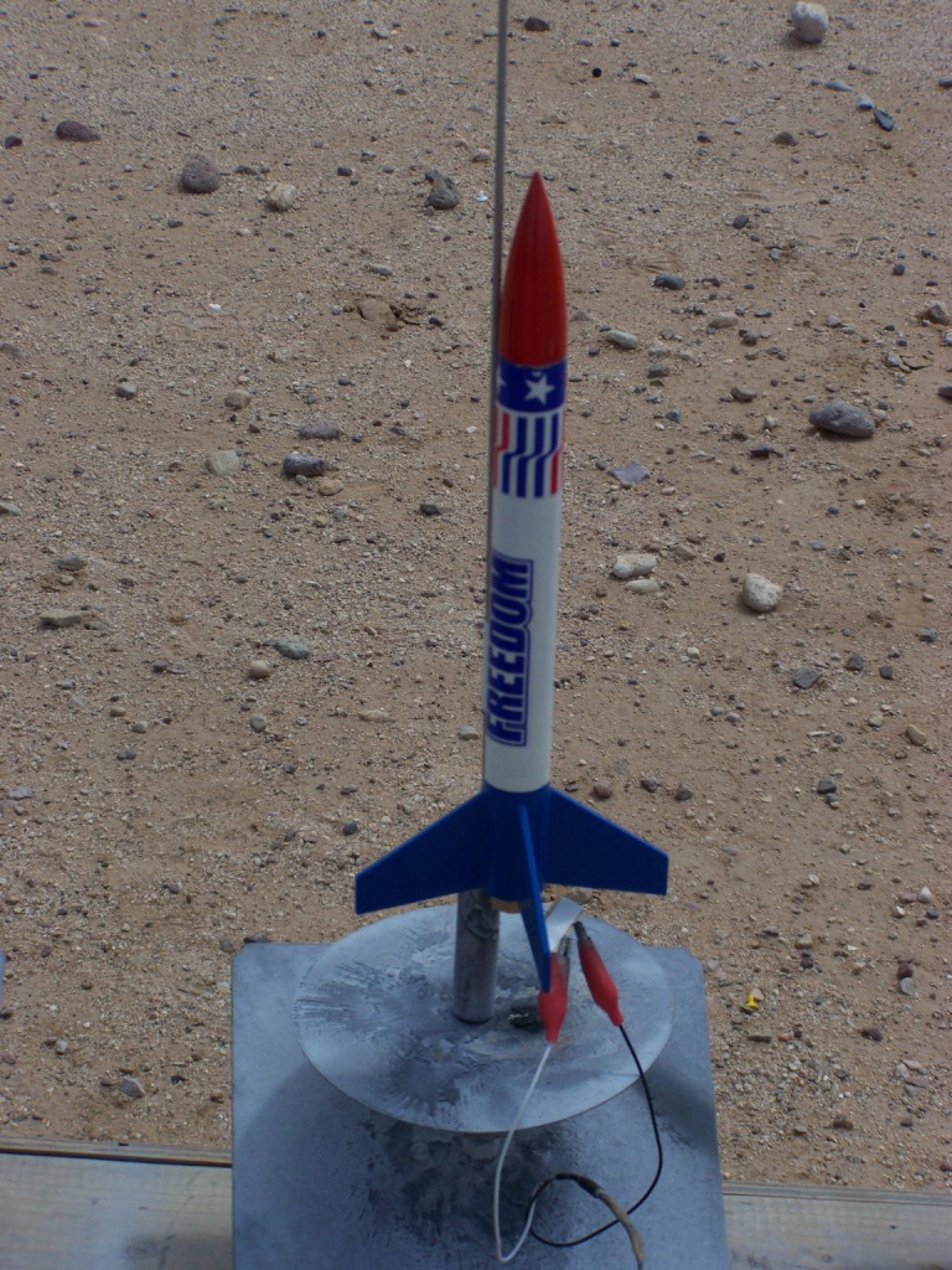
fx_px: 3667
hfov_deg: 14.8
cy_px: 635
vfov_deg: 19.6
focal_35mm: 100
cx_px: 476
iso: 64
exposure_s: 1/800
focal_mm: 16.6
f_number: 4.5
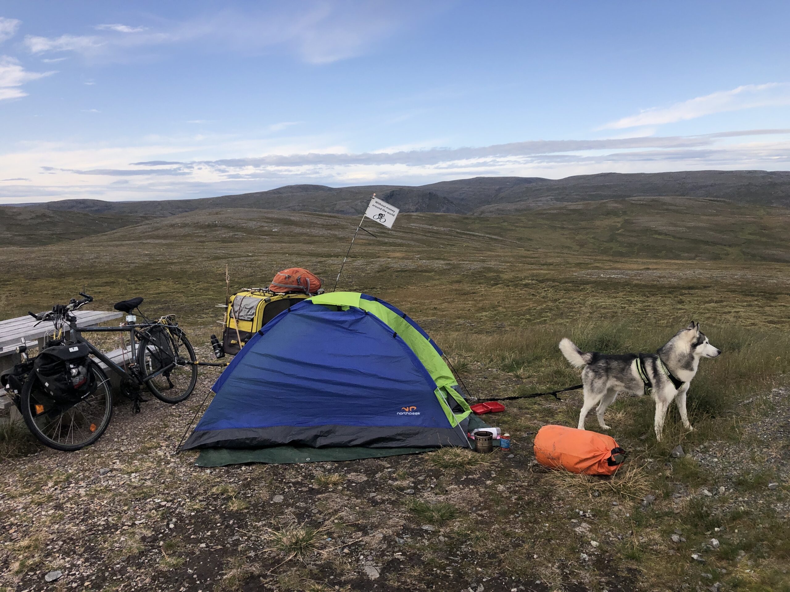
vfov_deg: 49.7
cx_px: 395
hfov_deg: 63.4
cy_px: 296
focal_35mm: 28
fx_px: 639
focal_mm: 3.99
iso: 20
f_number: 1.8
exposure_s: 1/2183
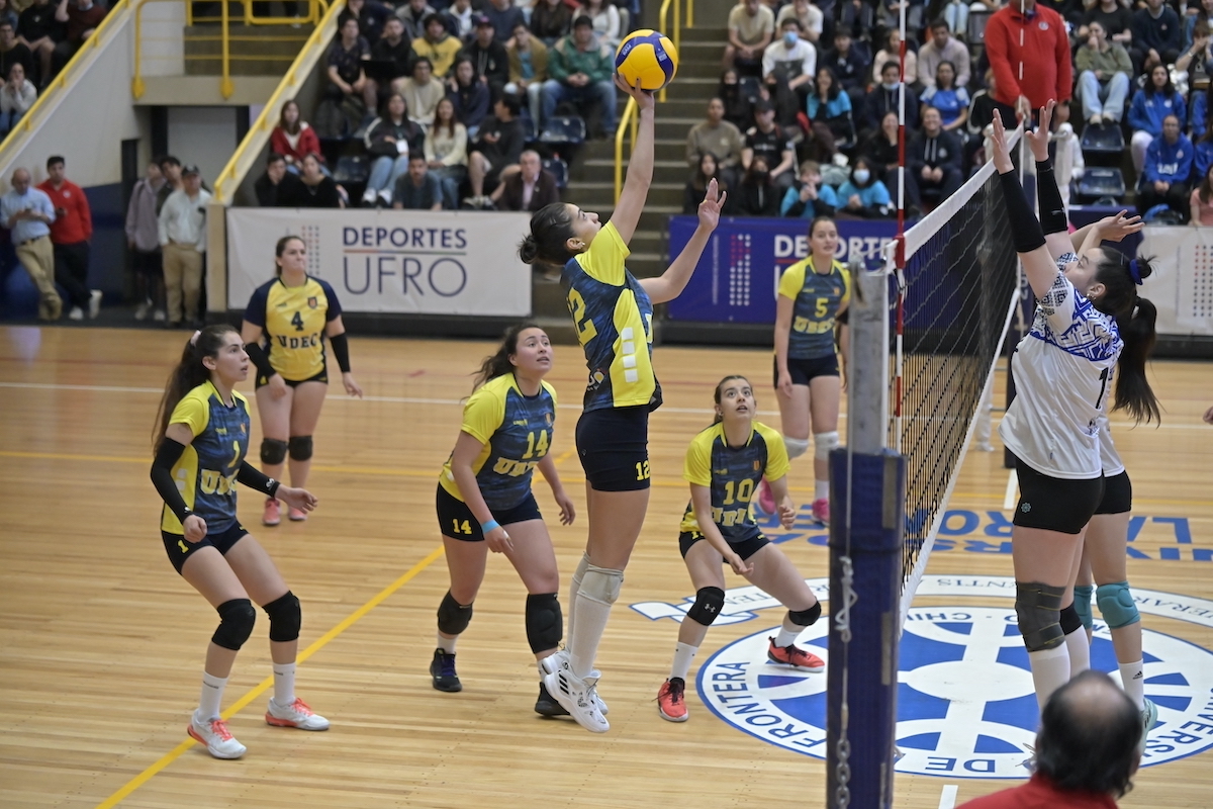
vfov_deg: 19.5
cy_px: 404
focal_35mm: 70
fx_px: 2358
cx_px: 606
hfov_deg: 28.8
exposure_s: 1/1250
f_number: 2.8
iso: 5000
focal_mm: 70
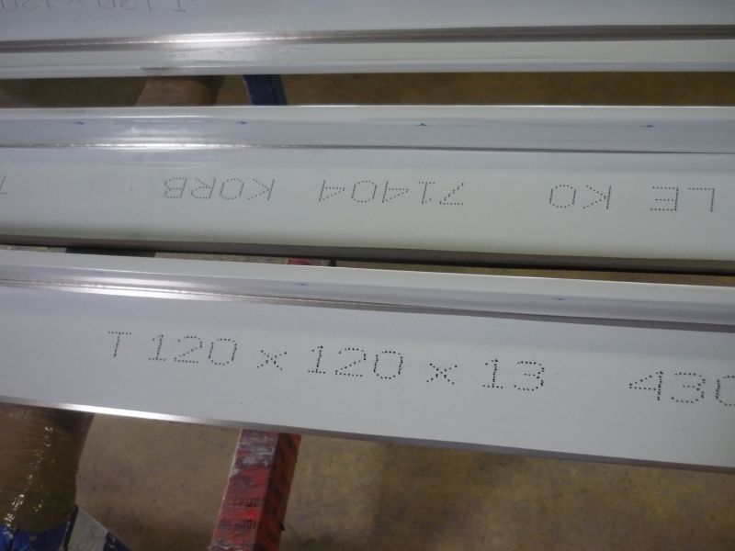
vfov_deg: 42.9
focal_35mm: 33
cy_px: 276
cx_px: 368
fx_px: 701
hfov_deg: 55.4
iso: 400
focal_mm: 5.5
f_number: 2.8
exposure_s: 1/25
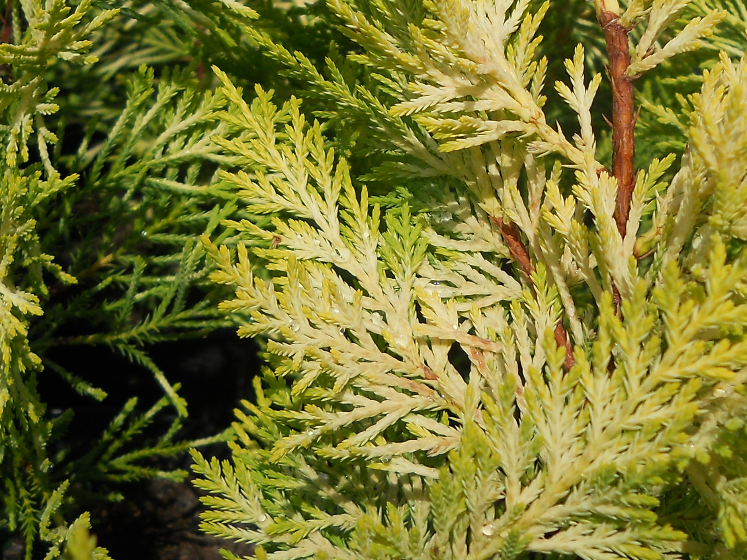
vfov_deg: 20.2
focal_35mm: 72
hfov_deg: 27.0
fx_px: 1554
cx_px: 385
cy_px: 108
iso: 80
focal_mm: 6.72
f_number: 5.5
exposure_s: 1/800
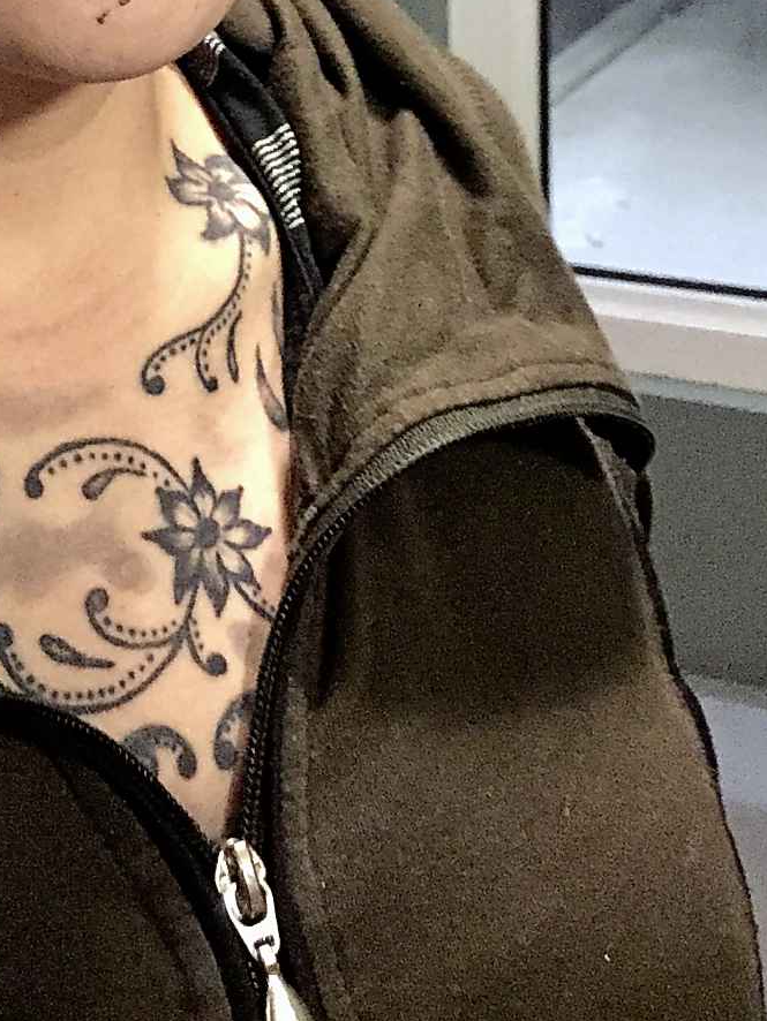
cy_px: -157
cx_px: 59
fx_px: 1978
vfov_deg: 26.3
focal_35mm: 67
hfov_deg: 21.4
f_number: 2.2
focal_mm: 4.15
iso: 640
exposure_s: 1/15
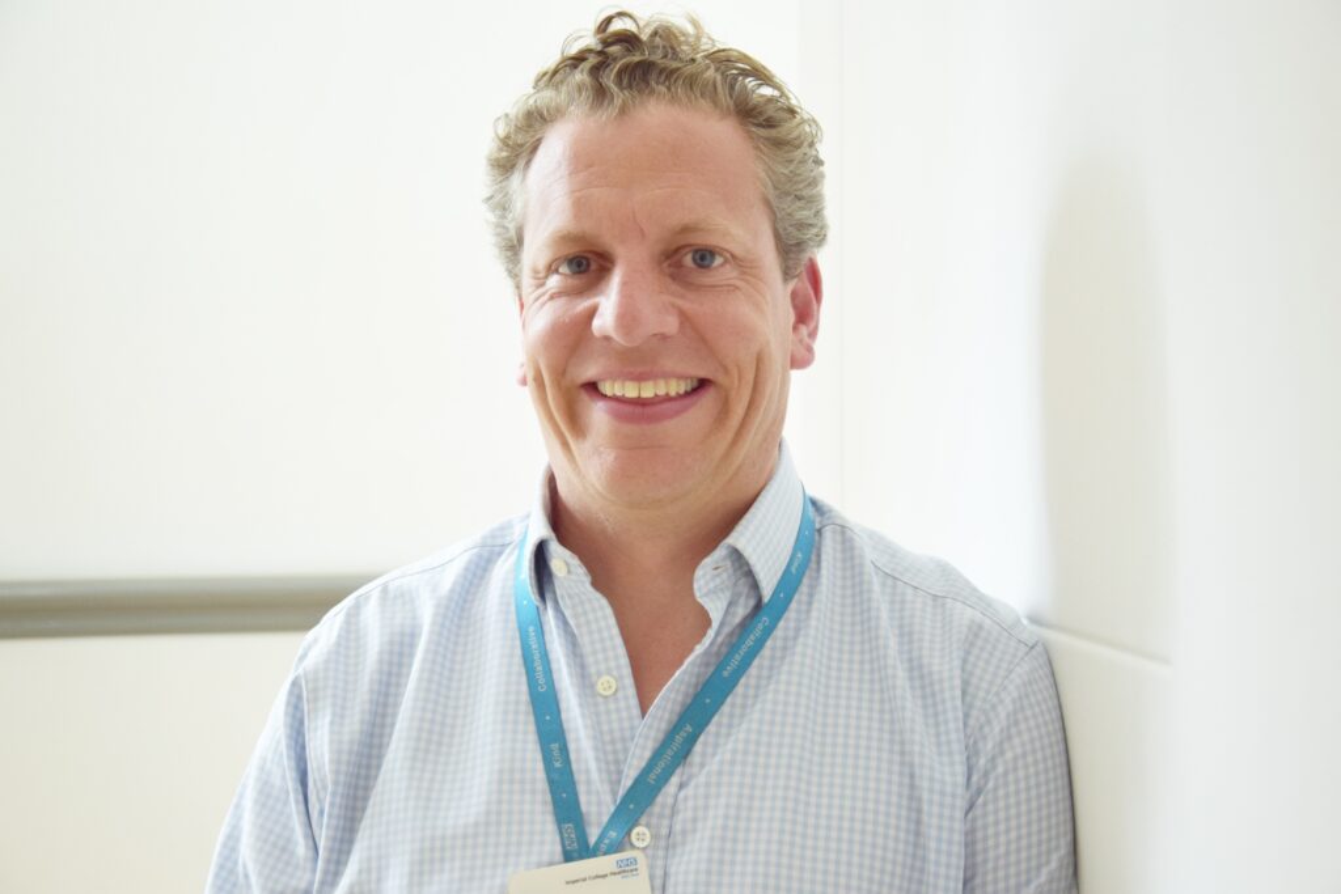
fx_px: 2515
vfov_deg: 20.2
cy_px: 447
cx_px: 670
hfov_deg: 29.9
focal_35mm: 68
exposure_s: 1/80
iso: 400
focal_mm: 45
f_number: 4.8
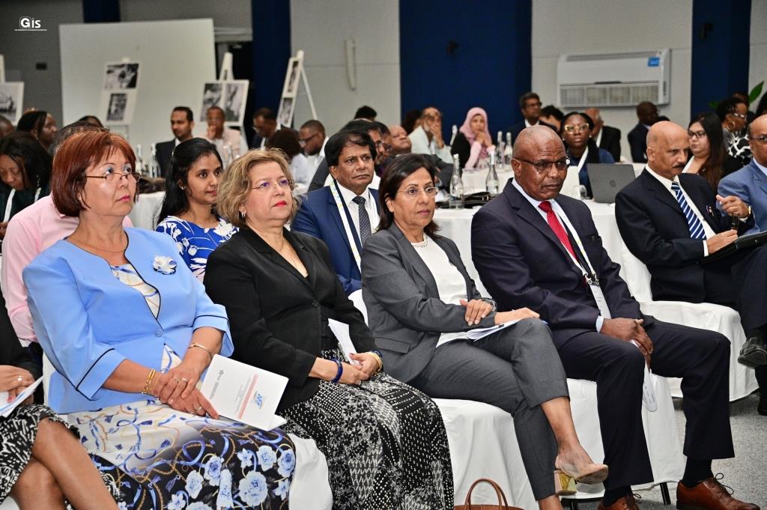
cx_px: 384
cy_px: 255
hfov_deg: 22.6
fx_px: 1916
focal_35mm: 90
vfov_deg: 15.2
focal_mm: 90
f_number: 5.6
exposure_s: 1/200
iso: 2500
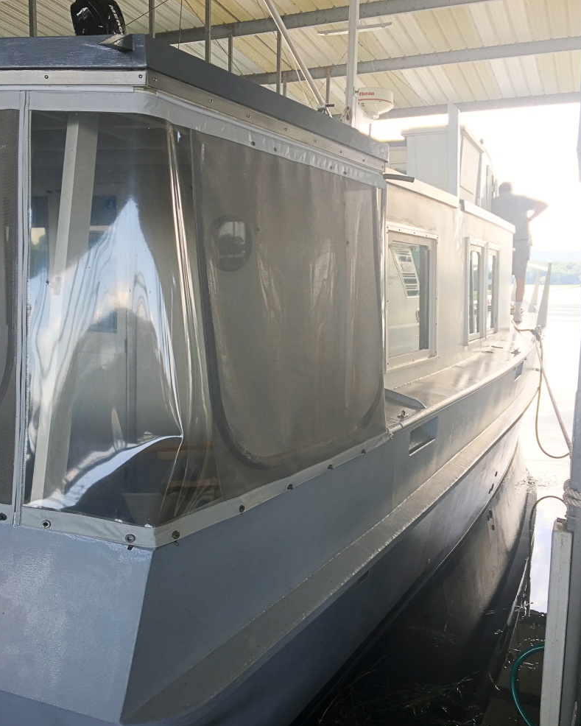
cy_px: 373
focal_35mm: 31
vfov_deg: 57.2
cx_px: 295
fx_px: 666
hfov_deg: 47.1
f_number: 2.2
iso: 32
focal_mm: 4.15
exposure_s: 1/120
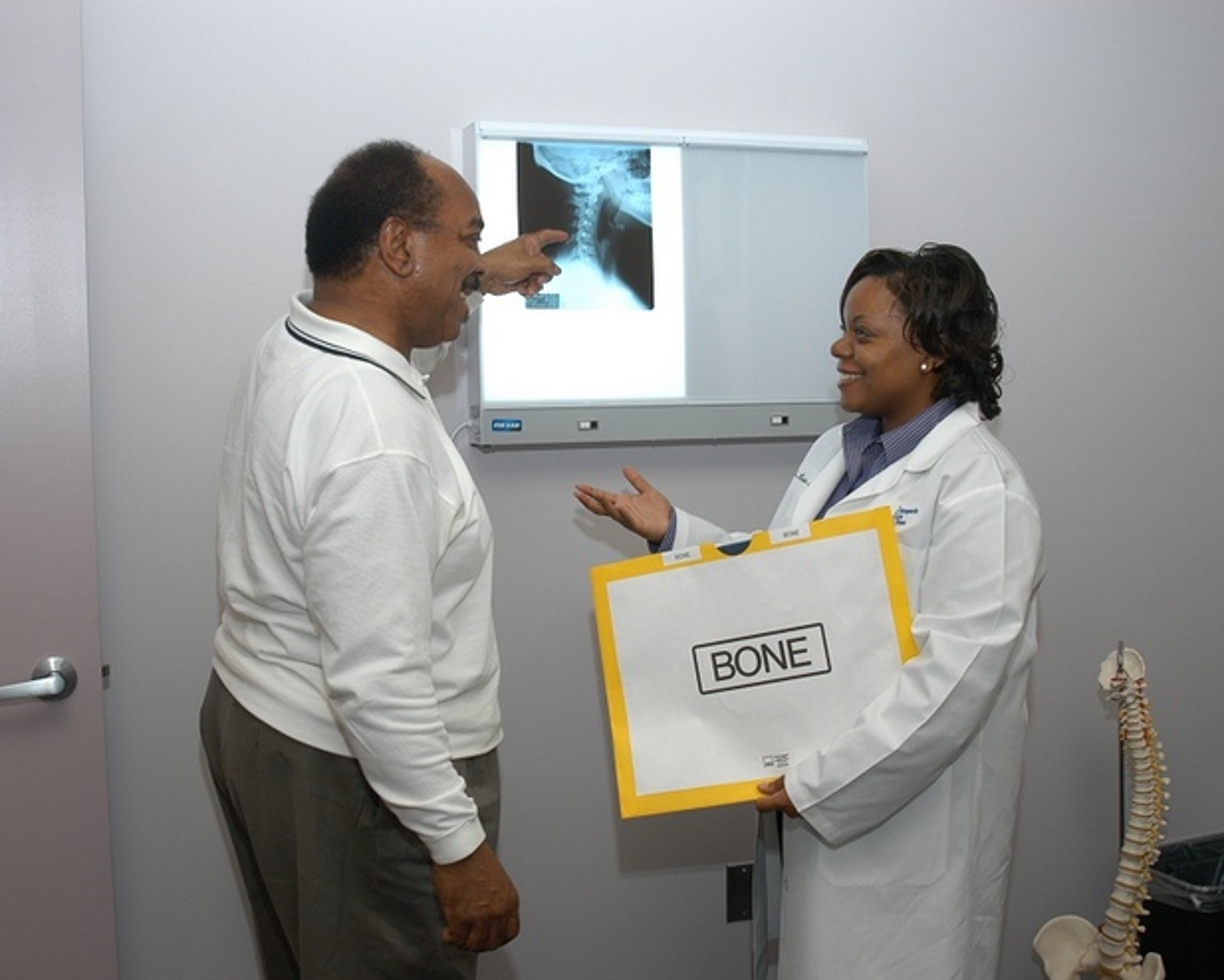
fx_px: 1486
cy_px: 488
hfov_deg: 44.8
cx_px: 625
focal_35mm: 41
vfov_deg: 36.5
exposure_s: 1/125
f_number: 5
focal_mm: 24
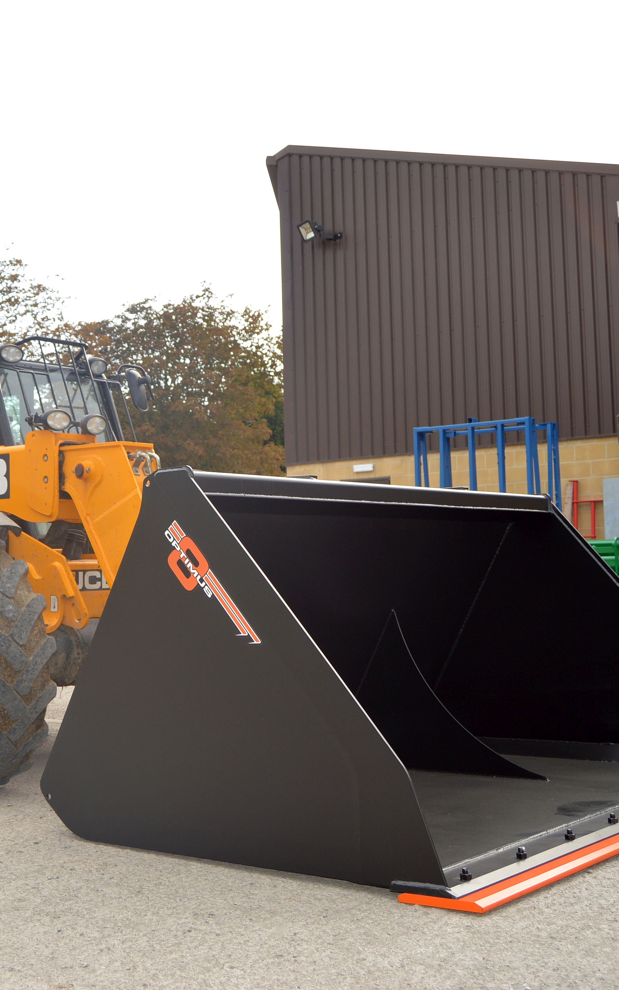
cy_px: 478
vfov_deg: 44.4
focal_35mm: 45
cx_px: 172
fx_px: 1215
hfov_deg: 28.3
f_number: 4
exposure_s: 1/160
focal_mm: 18
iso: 100
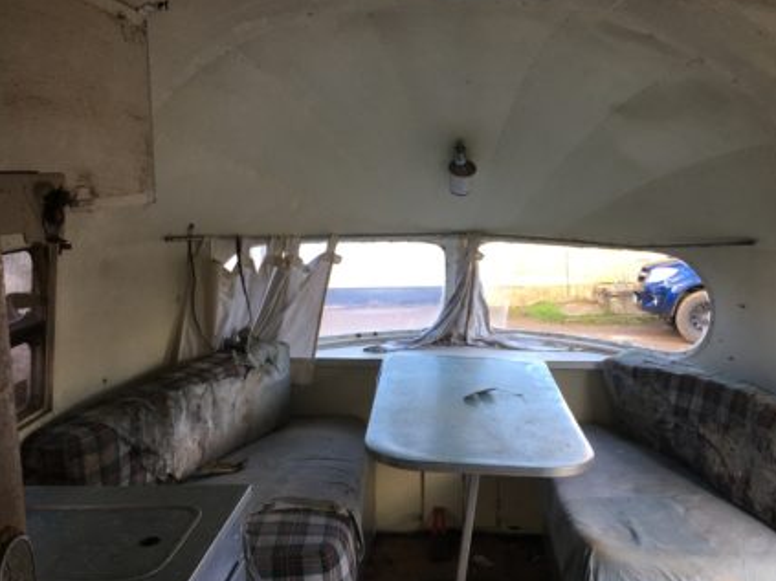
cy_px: 304
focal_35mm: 35
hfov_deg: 52.3
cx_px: 464
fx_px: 784
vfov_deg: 40.7
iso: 40
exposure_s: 1/100
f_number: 2.2
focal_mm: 4.15
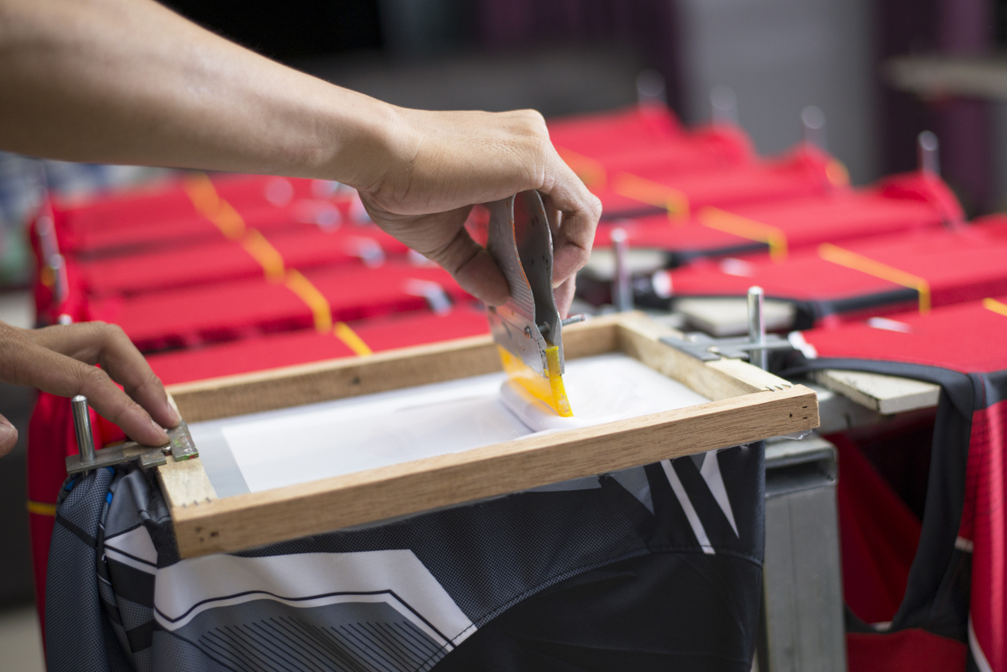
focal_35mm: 50
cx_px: 504
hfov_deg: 39.6
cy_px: 336
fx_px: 1399
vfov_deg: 27.0
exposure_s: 1/125
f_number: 2.2
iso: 200
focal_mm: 50
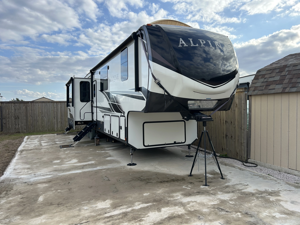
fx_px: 225
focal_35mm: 26
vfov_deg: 53.1
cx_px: 150
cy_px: 112
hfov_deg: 67.3
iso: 50
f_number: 1.5
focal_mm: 5.7
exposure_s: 1/1972
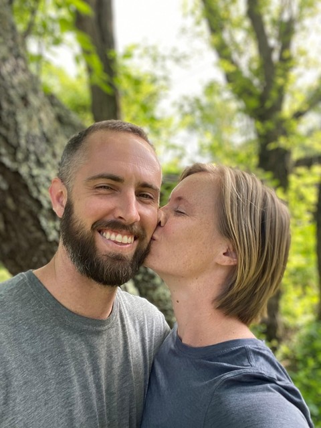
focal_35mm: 30
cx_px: 160
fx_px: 371
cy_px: 214
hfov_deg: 46.8
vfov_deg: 60.0
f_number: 2.2
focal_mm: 2.71
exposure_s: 1/122
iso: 50
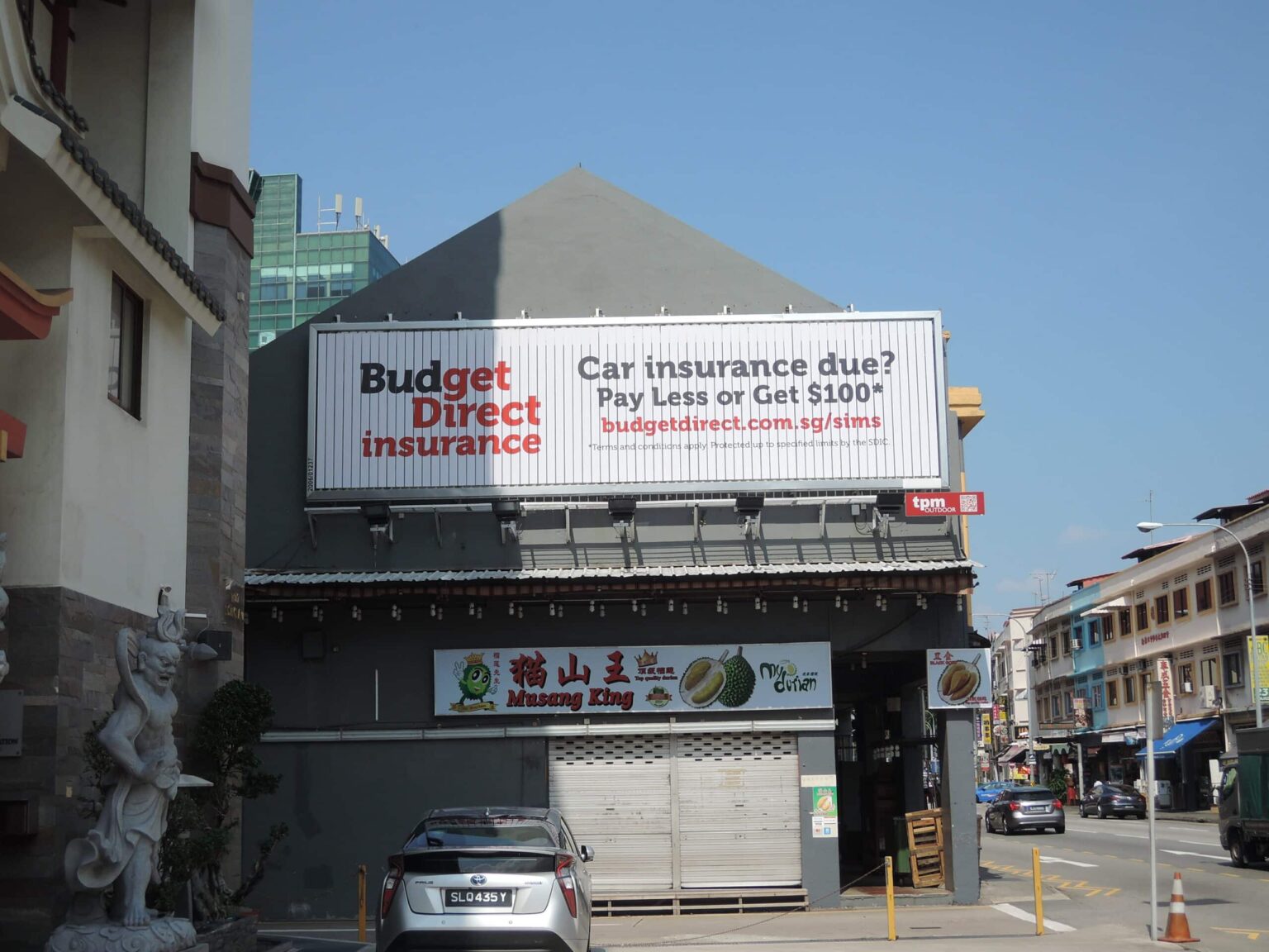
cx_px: 634
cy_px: 476
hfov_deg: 38.2
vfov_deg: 29.1
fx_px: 1833
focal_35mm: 50
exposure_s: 1/800
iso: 80
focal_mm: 10.7
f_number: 4
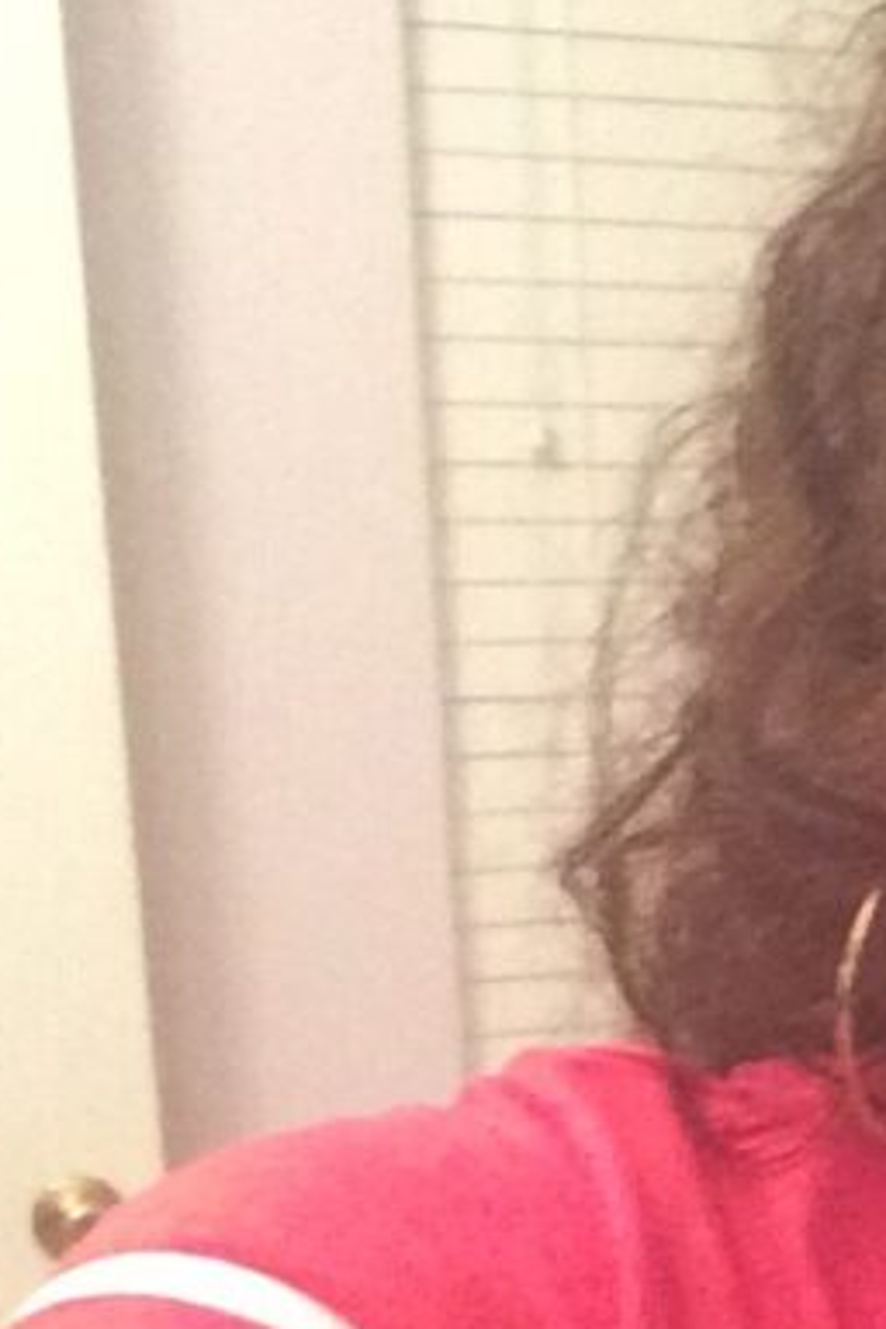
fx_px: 3175
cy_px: 1481
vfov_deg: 22.3
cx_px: 1277
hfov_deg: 14.9
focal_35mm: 86
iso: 400
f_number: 2.4
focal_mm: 2.15
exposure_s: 1/24
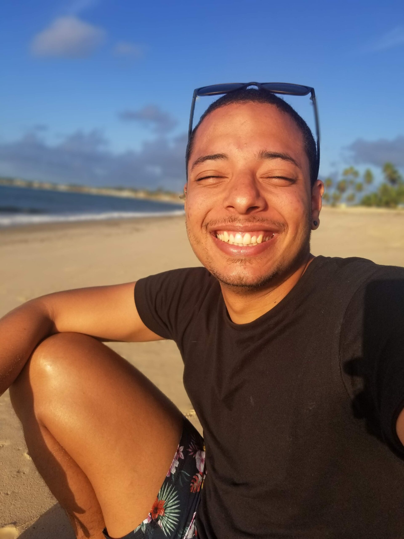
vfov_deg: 67.3
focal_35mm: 26
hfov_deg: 53.1
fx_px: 405
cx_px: 202
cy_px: 270
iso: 50
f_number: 1.7
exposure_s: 1/1976
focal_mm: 4.25
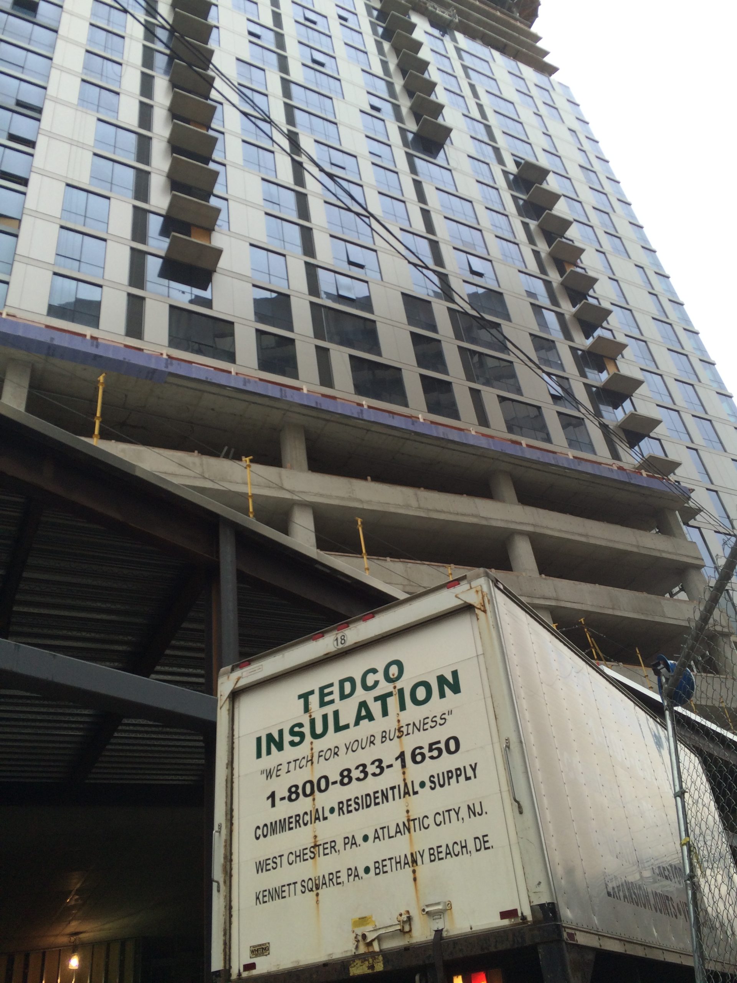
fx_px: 823
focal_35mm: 29
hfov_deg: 48.2
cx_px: 368
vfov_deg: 61.7
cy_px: 492
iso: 32
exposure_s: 1/471
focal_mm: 4.15
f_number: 2.2
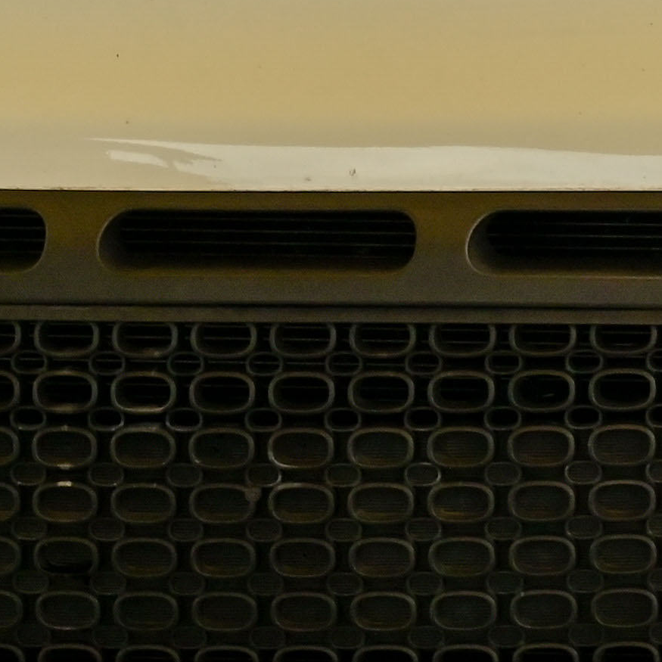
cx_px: 2081
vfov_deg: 4.2
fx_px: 8893
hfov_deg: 4.1
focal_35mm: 411
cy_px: -752
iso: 500
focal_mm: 70
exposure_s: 1/160
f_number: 10
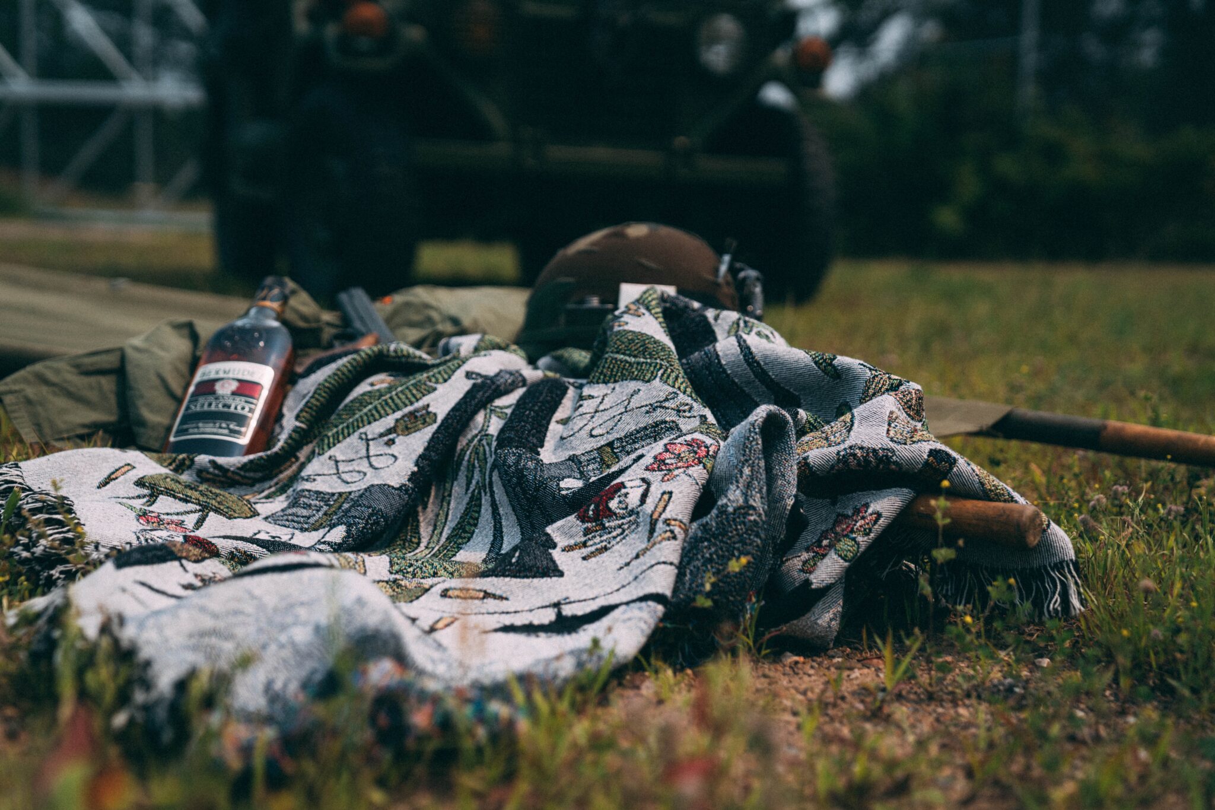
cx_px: 608
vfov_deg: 25.5
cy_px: 405
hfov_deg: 37.5
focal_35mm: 53
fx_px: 1788
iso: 100
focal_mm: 53
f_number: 2.8
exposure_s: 1/2000
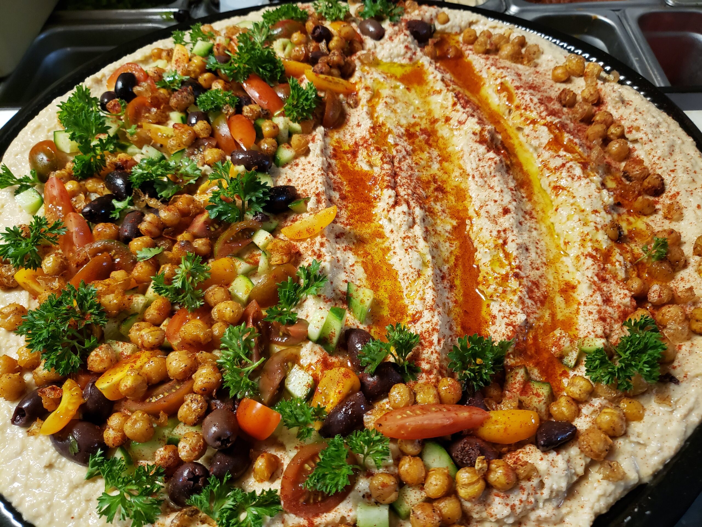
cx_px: 351
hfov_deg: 67.3
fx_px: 527
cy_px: 264
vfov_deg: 53.1
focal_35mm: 26
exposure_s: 1/30
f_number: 1.5
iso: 250
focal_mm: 4.3
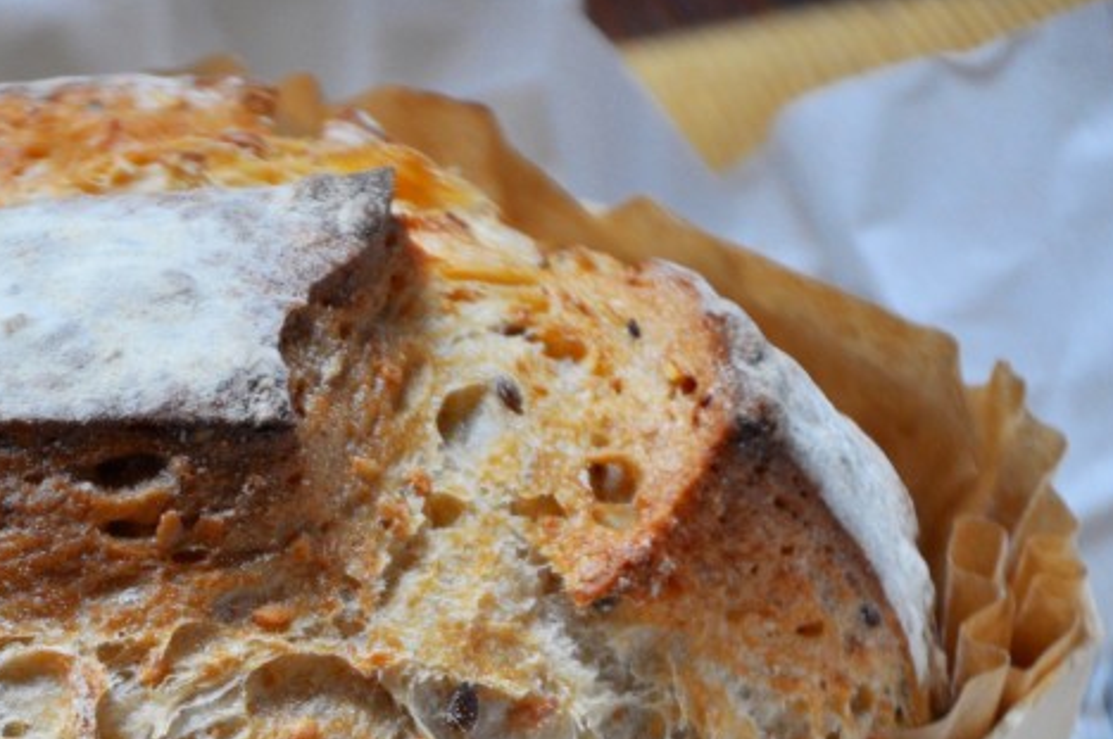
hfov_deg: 6.8
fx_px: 9327
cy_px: 798
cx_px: -71
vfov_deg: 4.5
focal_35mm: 302
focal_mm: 92
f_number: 5.6
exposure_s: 1/20
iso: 400
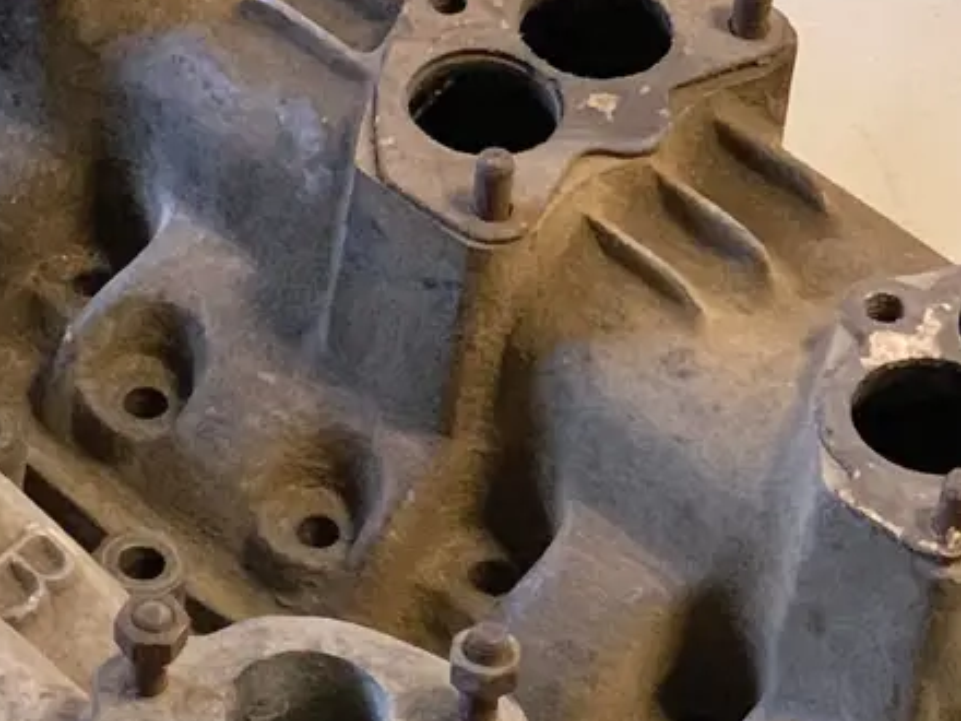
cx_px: -162
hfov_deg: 8.6
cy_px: 736
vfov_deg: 6.5
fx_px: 6302
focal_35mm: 227
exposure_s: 1/60
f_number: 2.4
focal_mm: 6
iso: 320
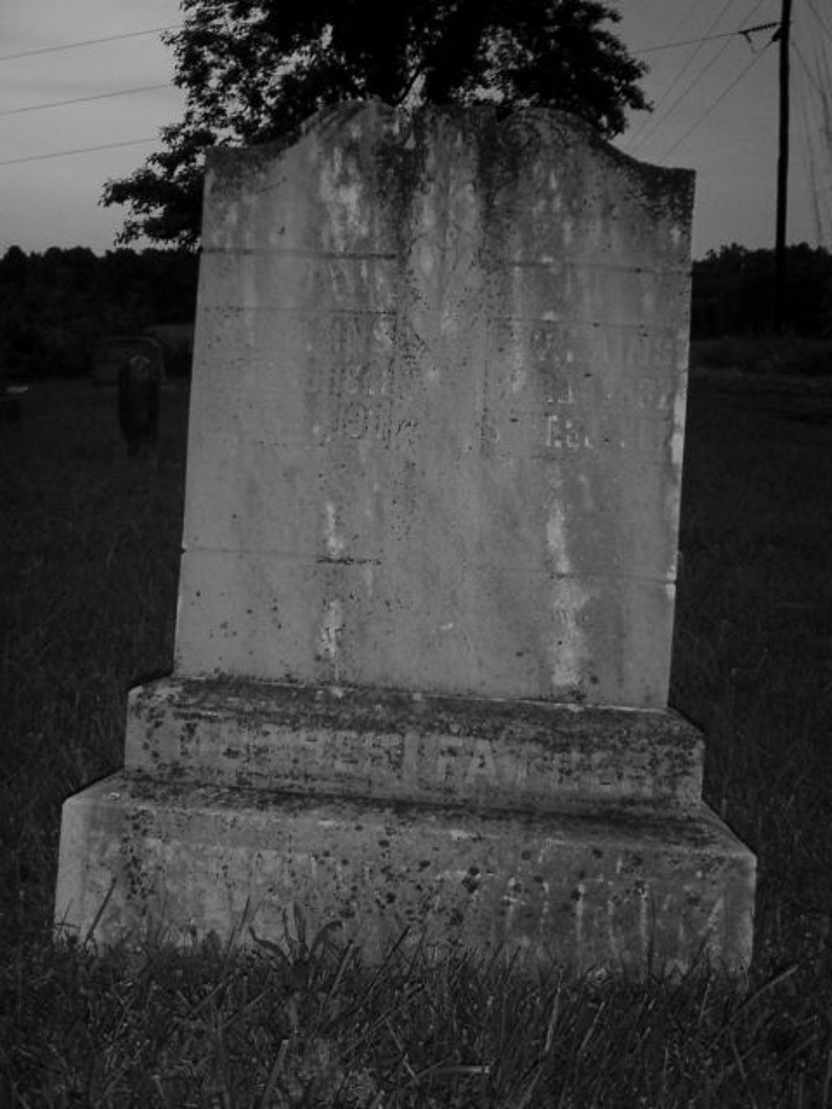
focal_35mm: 36
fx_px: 1154
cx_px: 416
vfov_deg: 51.4
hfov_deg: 39.7
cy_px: 554
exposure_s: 1/30
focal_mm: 7.5
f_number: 3.2
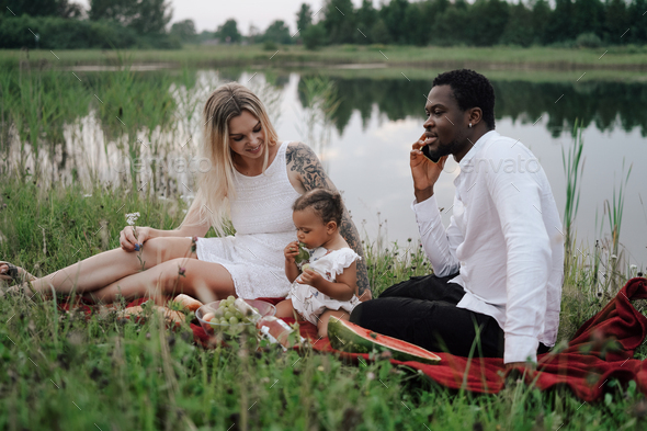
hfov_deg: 48.5
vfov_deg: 33.4
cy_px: 216
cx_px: 324
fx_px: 719
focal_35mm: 40
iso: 200
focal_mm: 40
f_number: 2
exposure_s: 1/250
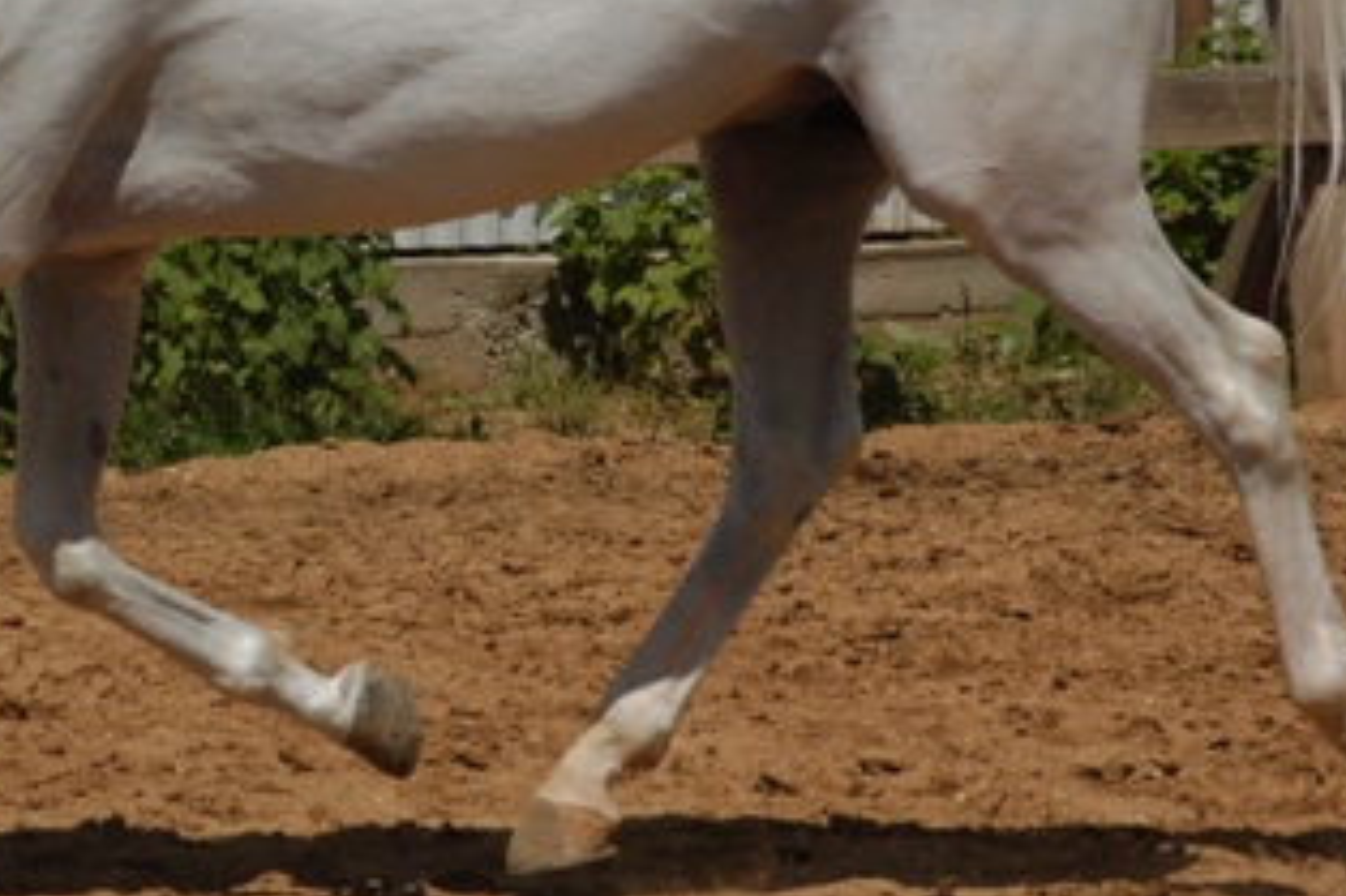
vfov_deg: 4.1
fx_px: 12556
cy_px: 206
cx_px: 210
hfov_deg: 6.1
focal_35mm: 336
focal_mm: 110
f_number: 11
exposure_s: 1/2000
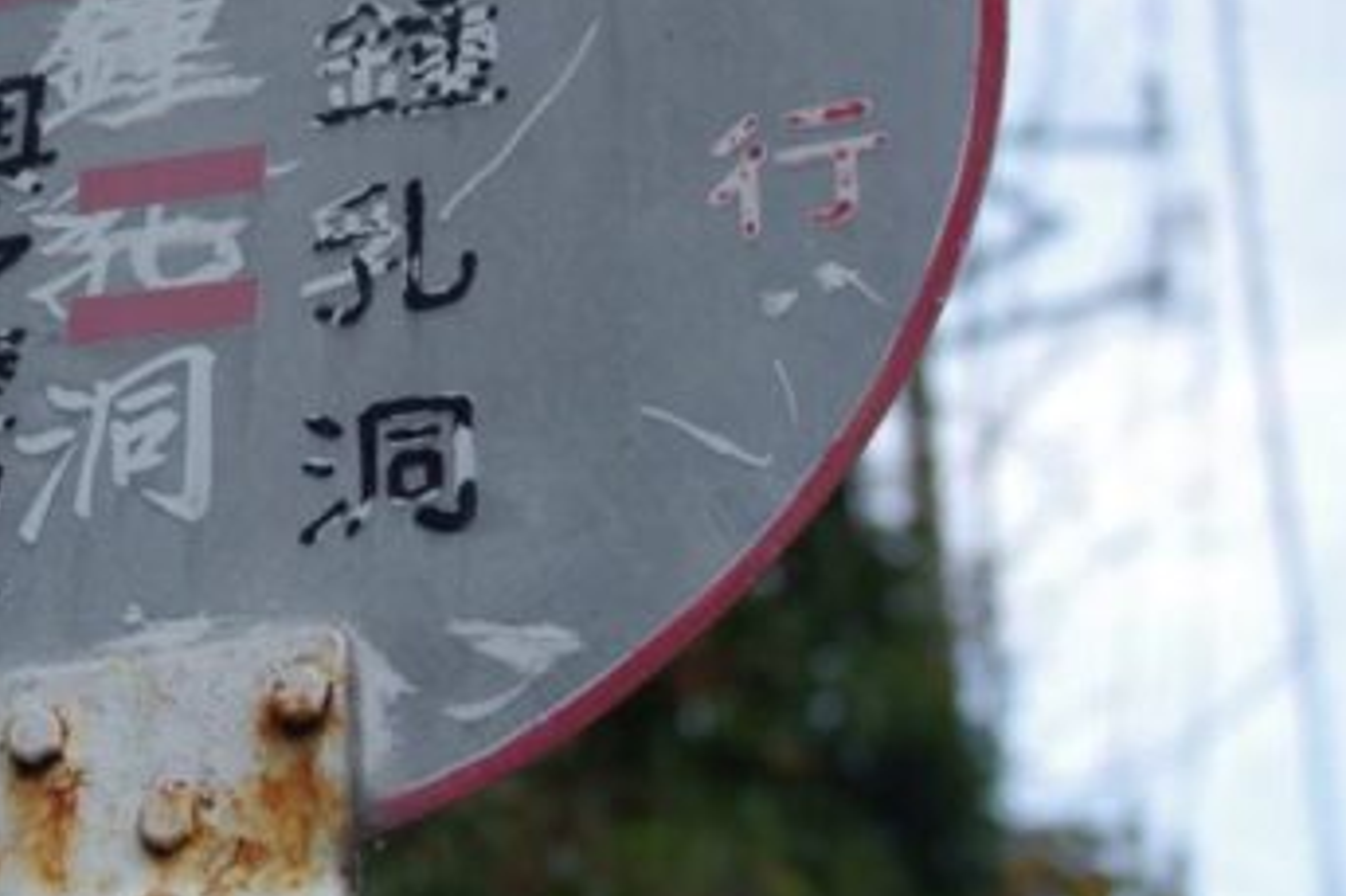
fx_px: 4372
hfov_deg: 17.3
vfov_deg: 11.6
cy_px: 141
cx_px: 219
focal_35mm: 117
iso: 100
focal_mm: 45
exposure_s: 1/125
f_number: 4.5
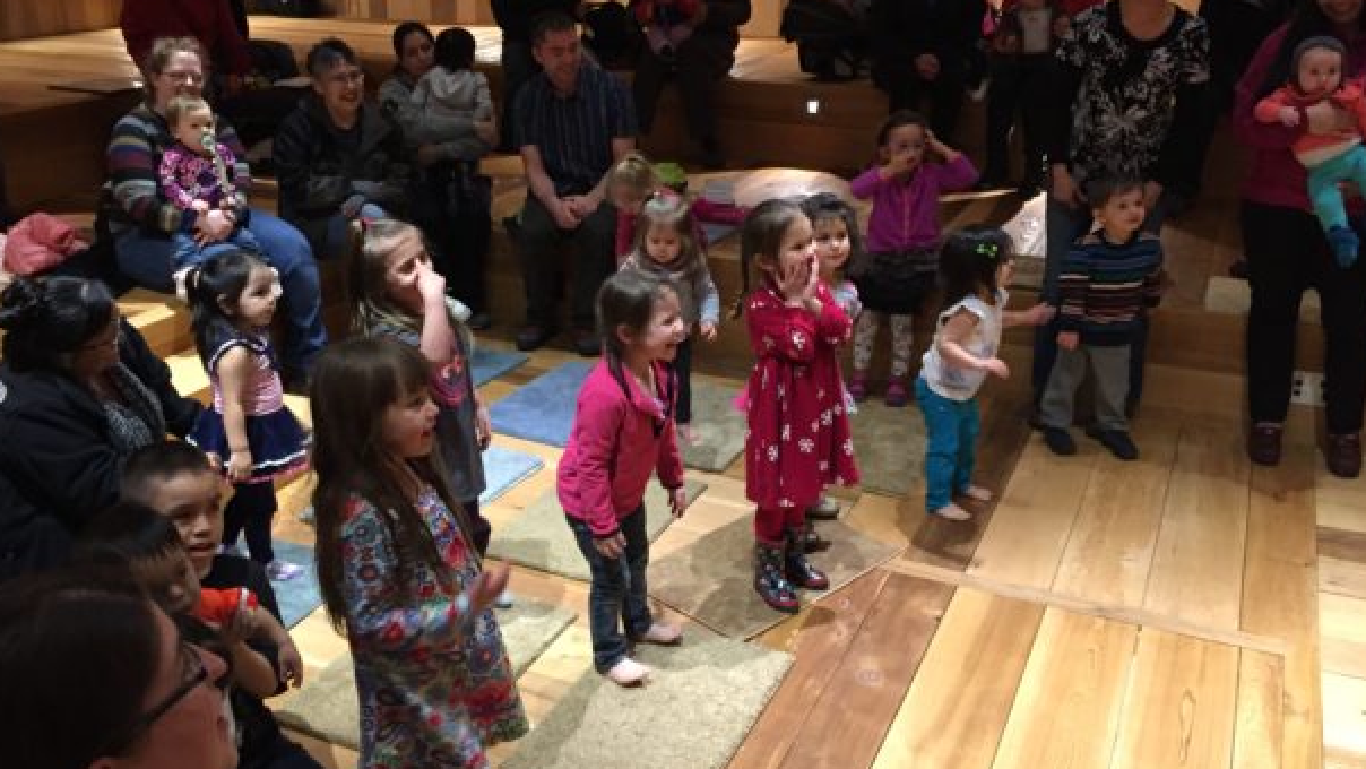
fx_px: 1232
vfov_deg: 34.7
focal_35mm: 34
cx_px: 647
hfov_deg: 58.0
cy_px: 371
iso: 200
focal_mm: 4.15
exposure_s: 1/30
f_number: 2.2
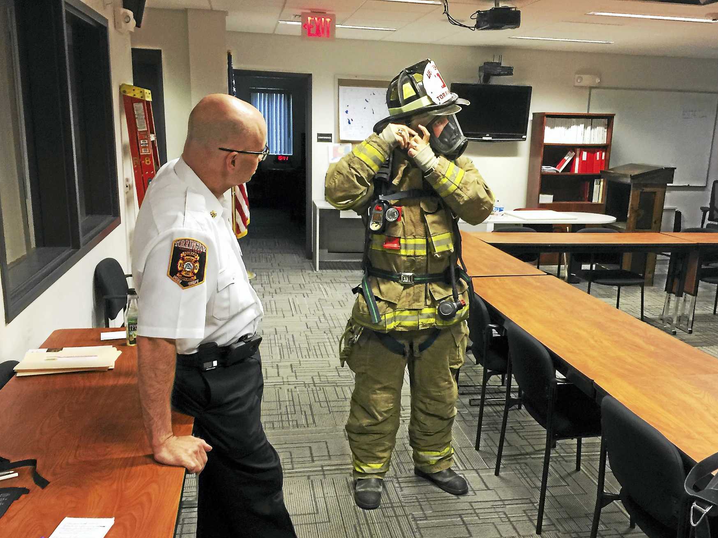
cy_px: 315
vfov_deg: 41.6
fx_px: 705
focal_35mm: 34
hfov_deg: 53.8
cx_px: 408
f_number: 2.2
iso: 64
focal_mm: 4.15
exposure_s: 1/15
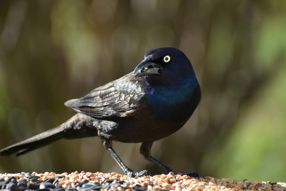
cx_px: 143
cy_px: 96
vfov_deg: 4.2
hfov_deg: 6.2
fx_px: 2621
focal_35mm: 330
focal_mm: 220
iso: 220
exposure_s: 1/500
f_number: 5.6
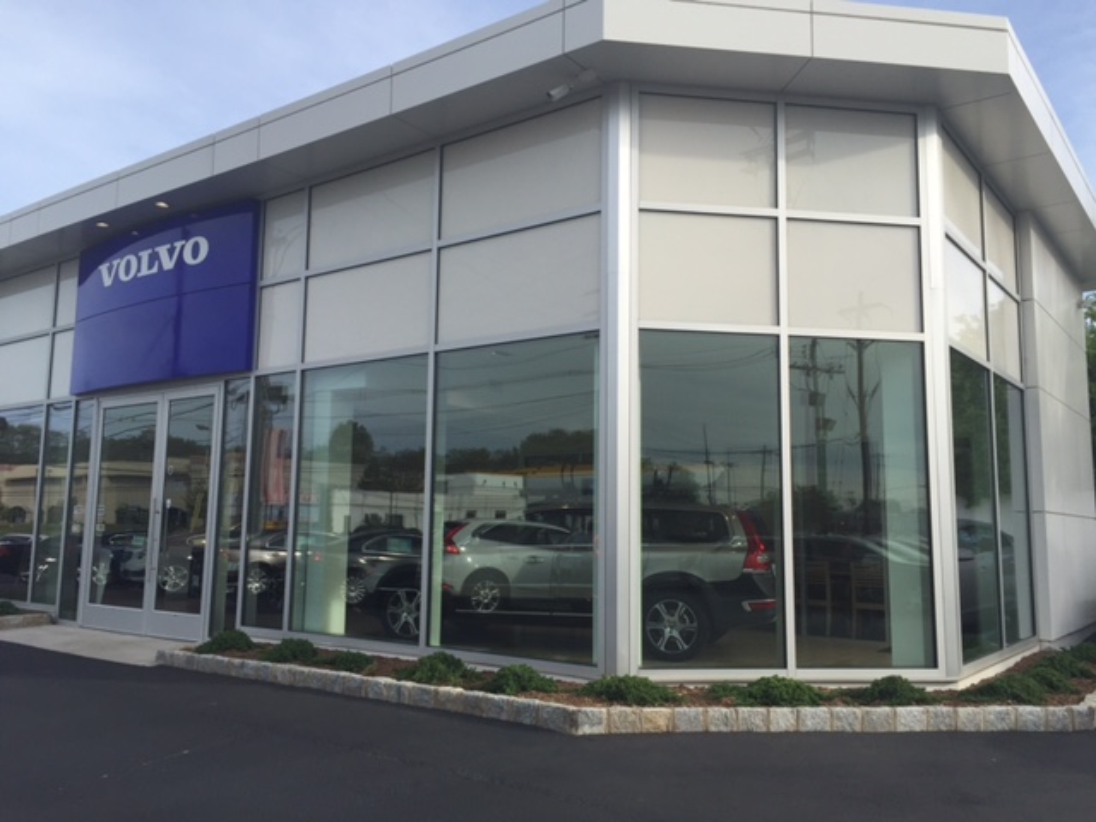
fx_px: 918
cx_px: 548
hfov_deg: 61.7
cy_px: 411
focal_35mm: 29
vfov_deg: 48.2
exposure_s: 1/1099
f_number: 2.2
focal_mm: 4.15
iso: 32
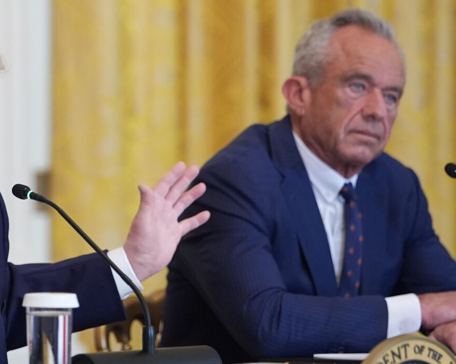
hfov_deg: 5.6
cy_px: 221
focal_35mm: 348
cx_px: 74
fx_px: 4696
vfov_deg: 4.4
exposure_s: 1/200
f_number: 2
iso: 2000
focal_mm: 123
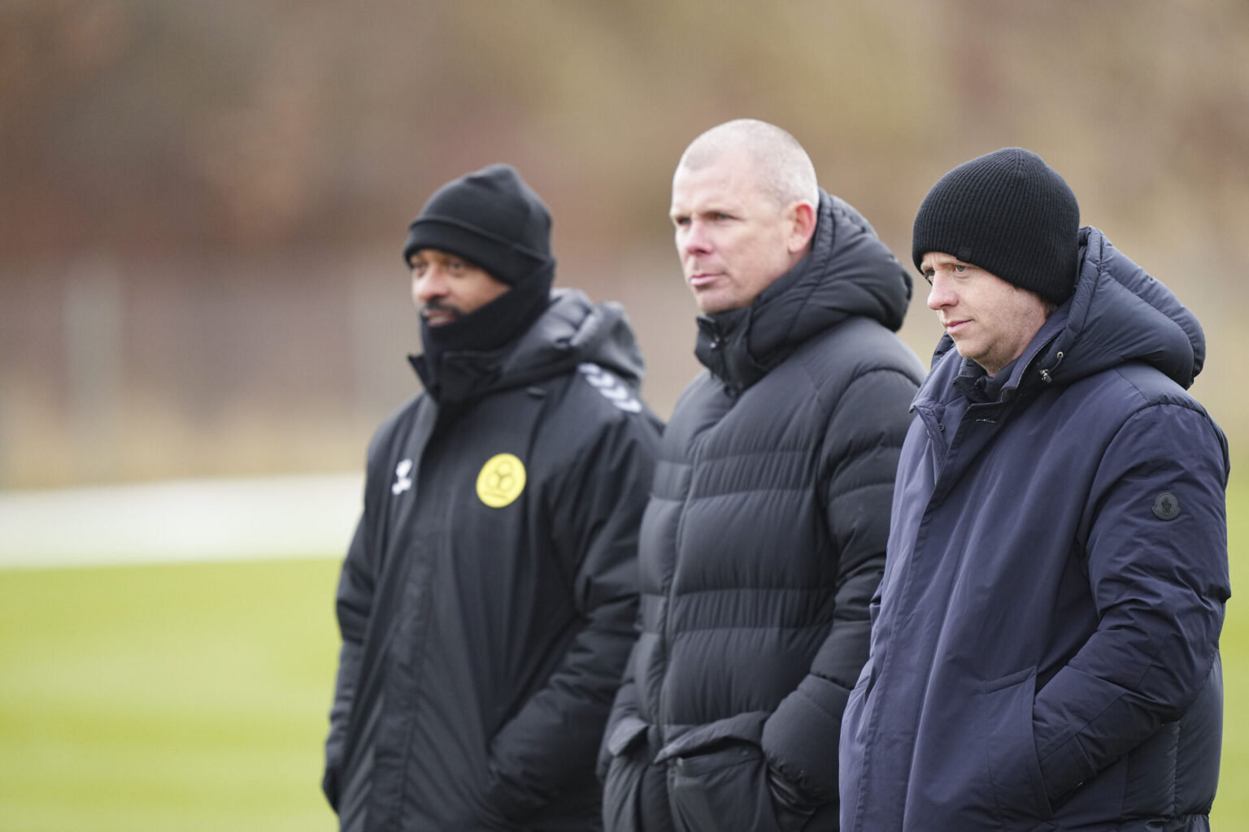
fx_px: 13877
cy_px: 416
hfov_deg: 5.2
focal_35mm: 400
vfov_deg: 3.4
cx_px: 624
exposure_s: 1/2000
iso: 1250
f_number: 2.8
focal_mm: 400
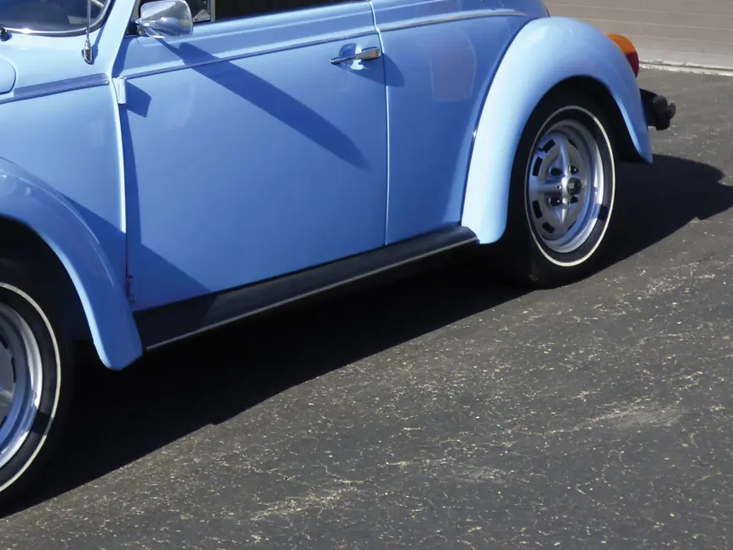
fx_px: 1842
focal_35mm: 87
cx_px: 121
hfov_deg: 22.1
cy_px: 158
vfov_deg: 16.9
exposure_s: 1/800
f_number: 3.5
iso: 100
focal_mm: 6.8
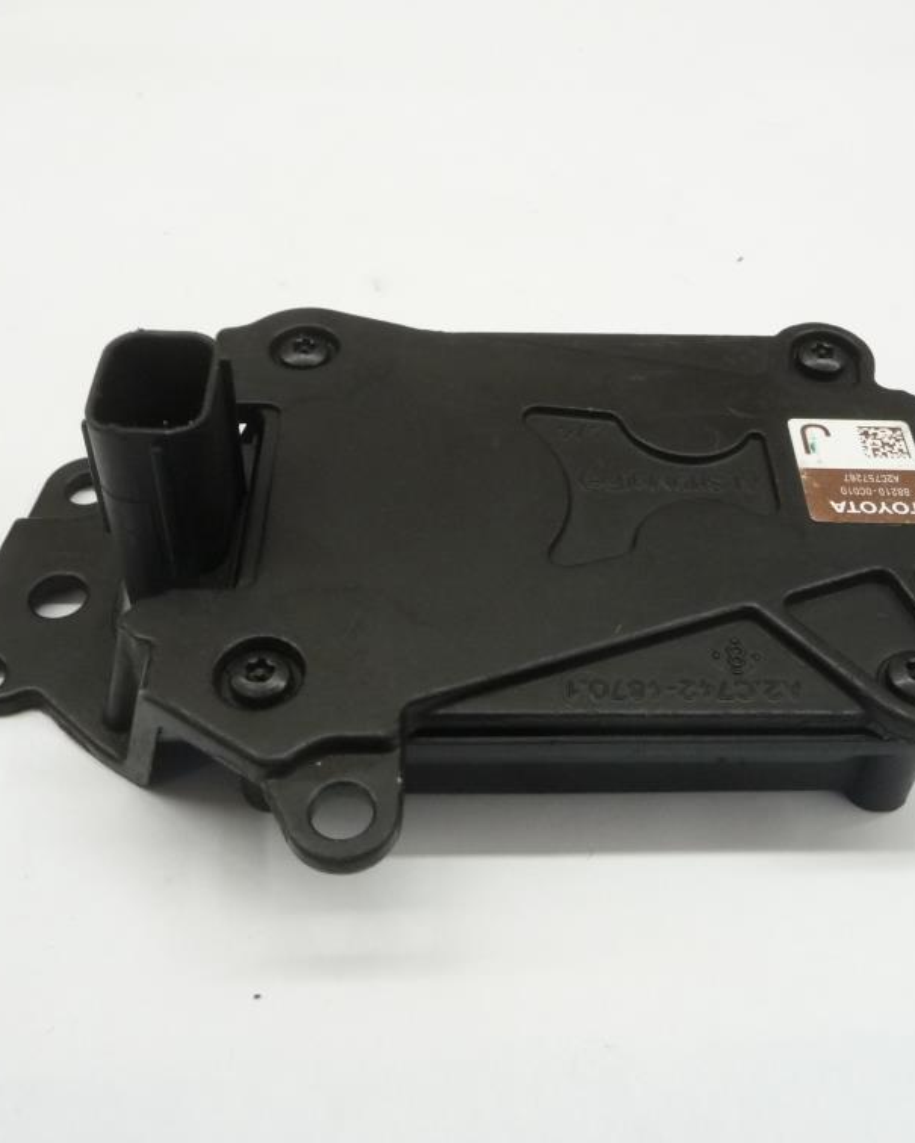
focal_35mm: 37
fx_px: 1252
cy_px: 576
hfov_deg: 40.1
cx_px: 490
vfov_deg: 49.1
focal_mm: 4.7
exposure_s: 1/30
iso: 250
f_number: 3.3
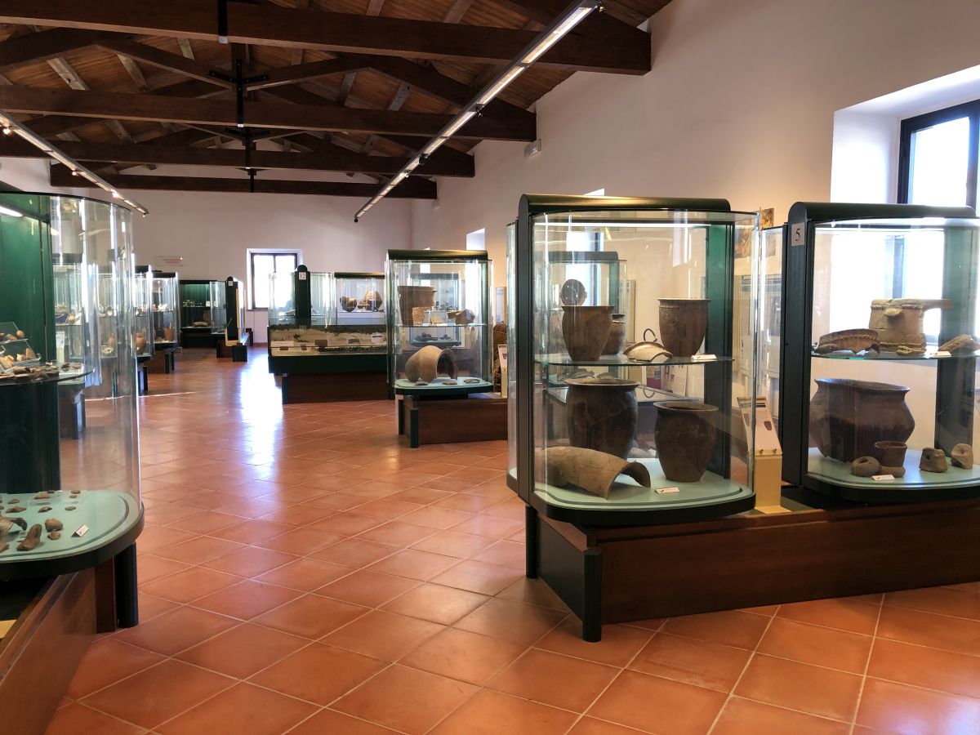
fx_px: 793
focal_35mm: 28
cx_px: 490
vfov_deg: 49.7
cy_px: 368
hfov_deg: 63.4
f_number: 1.8
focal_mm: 3.99
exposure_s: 1/20
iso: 40
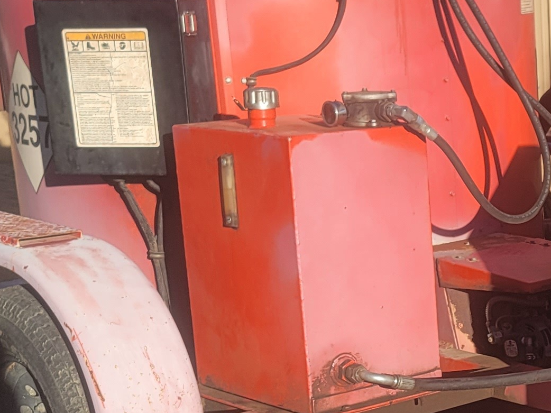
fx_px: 1528
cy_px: 349
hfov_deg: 18.9
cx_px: 720
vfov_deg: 15.3
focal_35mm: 96
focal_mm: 7
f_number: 1.8
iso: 20
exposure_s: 1/708
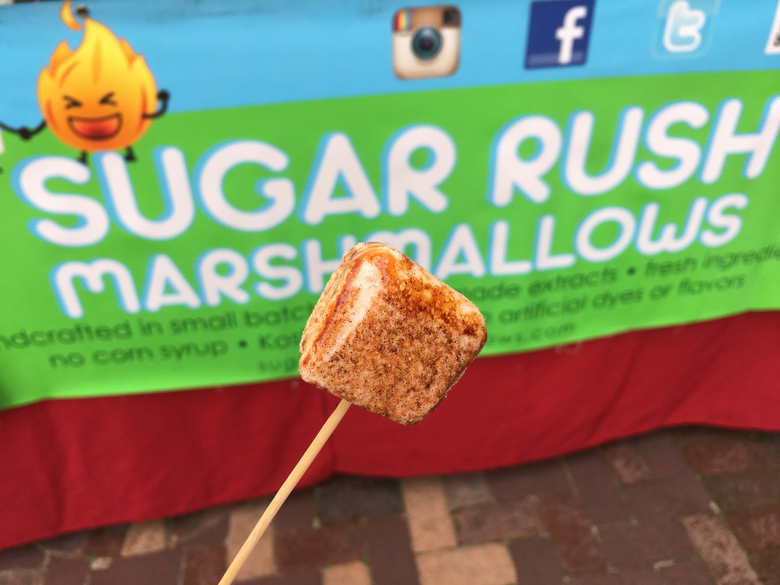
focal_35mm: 29
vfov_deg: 48.2
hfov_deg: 61.7
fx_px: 653
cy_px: 292
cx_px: 390
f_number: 2.2
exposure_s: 1/295
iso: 25
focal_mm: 4.15
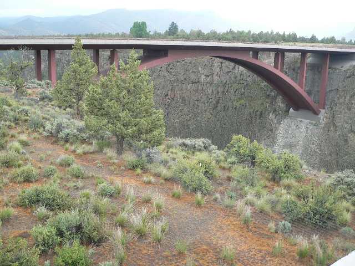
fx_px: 369
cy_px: 133
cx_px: 178
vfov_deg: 39.7
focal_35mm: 36
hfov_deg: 51.4
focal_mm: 6
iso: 80
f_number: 2.8
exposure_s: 1/60
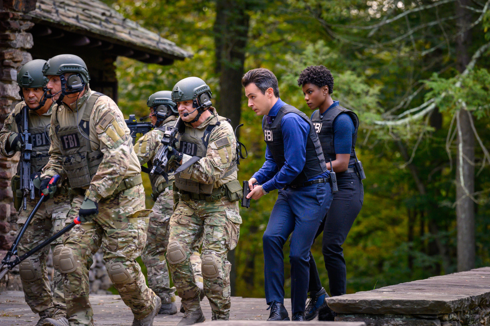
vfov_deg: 6.9
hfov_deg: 10.3
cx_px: 245
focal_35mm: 200
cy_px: 163
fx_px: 2720
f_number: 5.6
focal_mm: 200
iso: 3200
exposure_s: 1/500
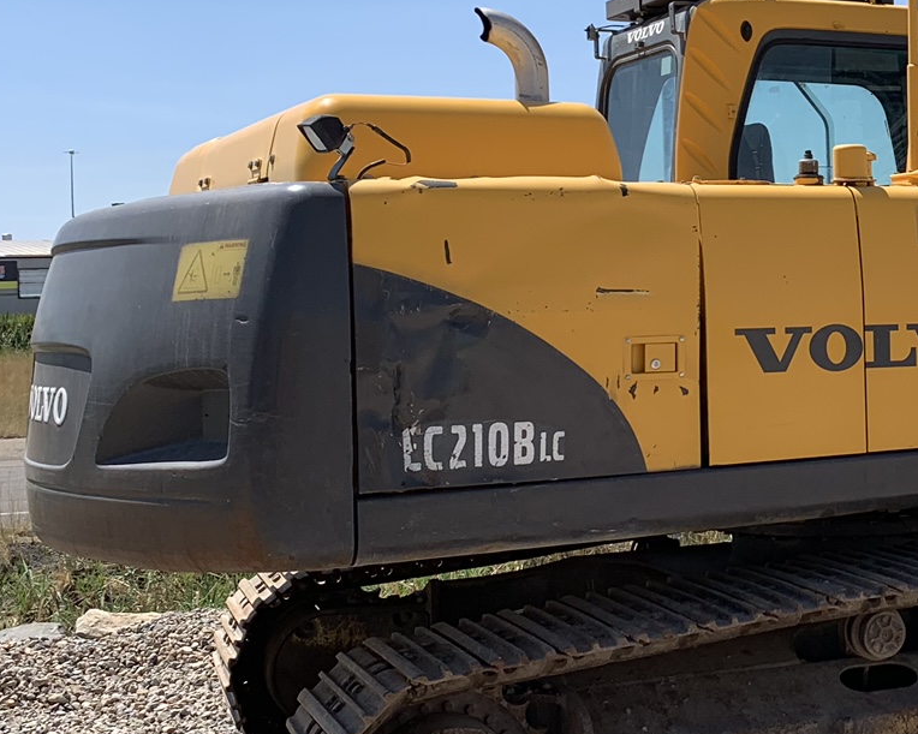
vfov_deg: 22.4
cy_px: 271
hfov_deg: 26.1
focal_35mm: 68
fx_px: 1847
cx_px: 968
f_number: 1.8
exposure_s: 1/2114
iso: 25
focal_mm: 4.25
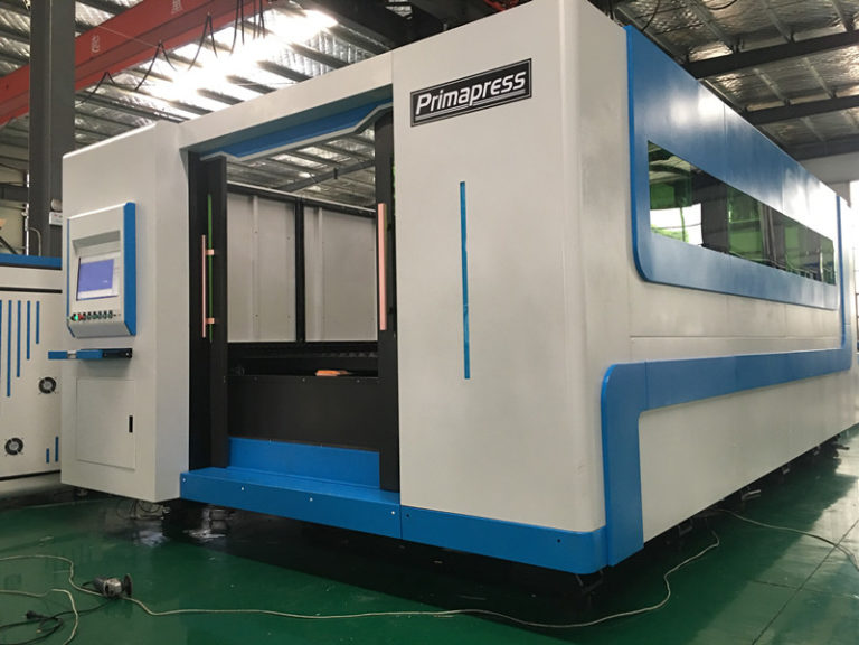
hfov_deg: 61.7
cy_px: 322
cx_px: 430
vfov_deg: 48.2
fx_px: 720
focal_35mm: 29
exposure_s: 1/17
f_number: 2.2
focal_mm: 4.15
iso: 100
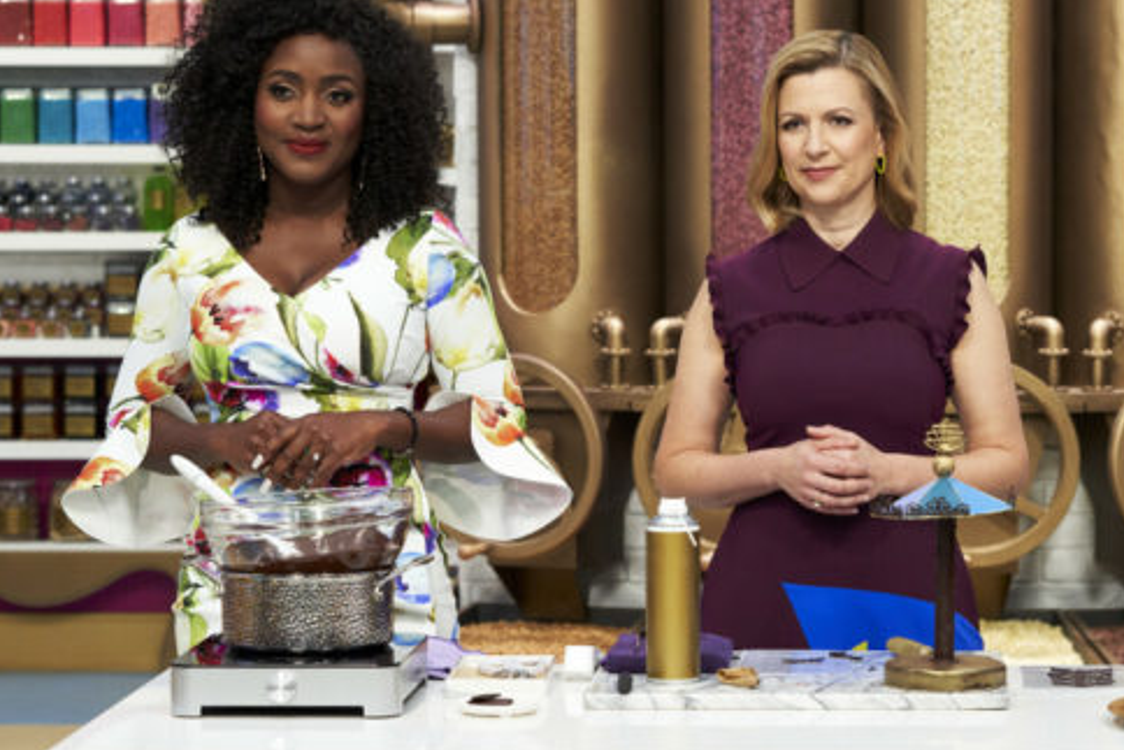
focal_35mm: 111
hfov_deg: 18.3
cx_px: 834
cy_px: 404
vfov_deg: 12.3
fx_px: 3466
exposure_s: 1/200
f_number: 5
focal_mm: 70
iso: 1250
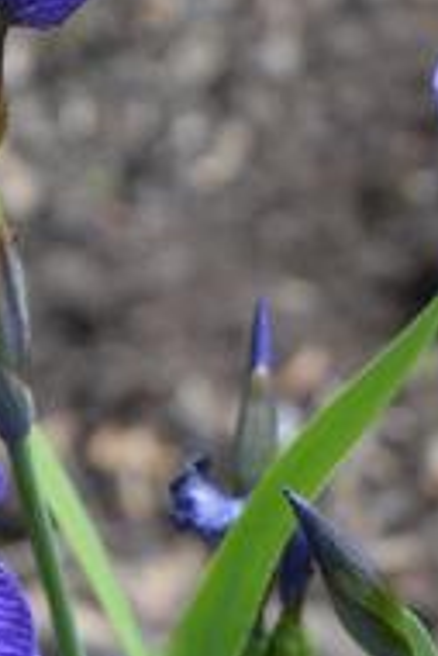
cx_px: 519
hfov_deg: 1.7
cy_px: 1029
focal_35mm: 828
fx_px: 15076
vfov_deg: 2.5
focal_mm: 105
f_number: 5.6
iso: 110
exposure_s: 1/125
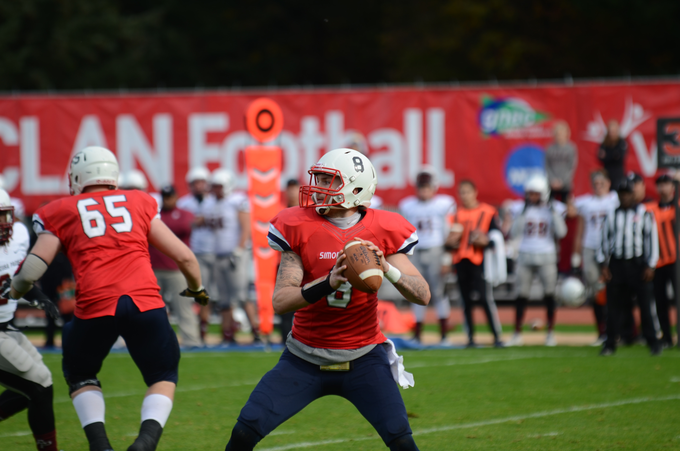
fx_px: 5655
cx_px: 340
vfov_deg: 4.6
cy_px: 226
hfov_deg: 6.9
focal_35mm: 300
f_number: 2.8
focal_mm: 200
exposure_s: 1/1000
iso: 100
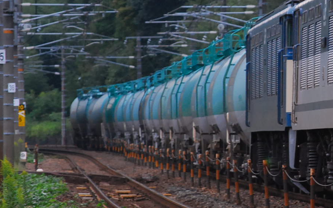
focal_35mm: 493
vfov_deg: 2.7
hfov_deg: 4.3
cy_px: 53
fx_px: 4475
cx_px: 336
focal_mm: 150
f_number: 7.1
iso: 800
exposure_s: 1/200
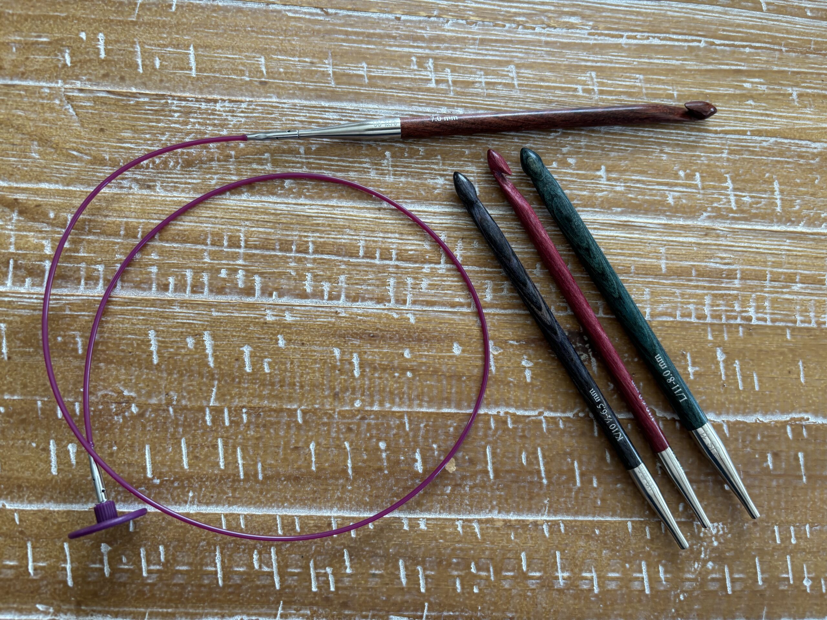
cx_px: 414
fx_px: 621
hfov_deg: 67.3
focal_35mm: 26
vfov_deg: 53.1
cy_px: 310
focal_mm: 5.96
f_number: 1.6
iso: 125
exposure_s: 1/61
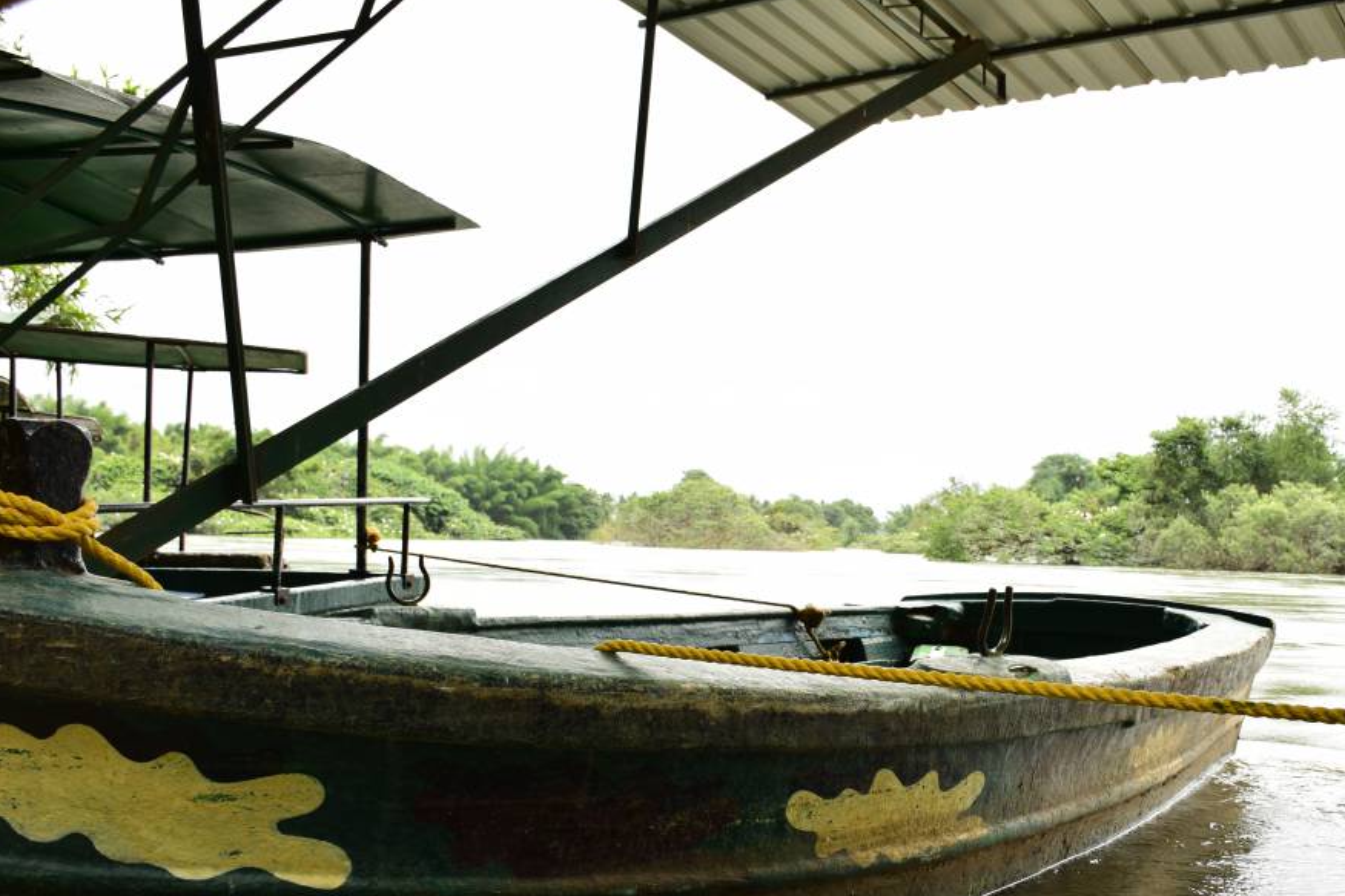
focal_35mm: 37
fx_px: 1382
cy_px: 540
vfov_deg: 35.8
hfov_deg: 51.4
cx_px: 826
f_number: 8
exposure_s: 1/60
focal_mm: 20
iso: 100
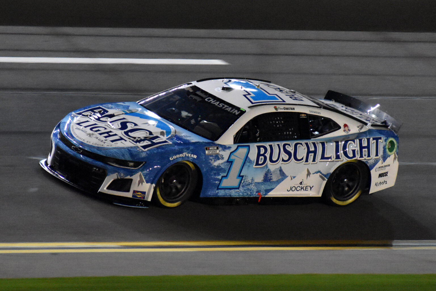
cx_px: 218
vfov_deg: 4.7
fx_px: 3542
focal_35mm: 292
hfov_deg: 7.0
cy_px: 146
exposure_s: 1/640
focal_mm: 195
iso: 6400
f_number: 5.3
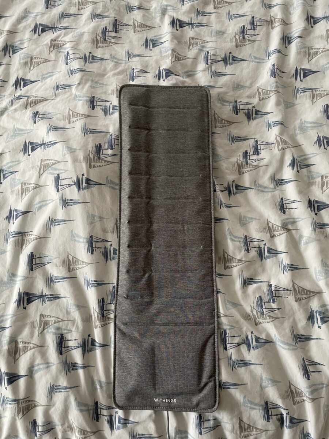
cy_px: 220
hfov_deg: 53.1
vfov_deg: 67.3
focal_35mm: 26
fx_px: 329
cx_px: 164
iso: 160
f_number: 1.6
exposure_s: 1/60
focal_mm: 4.2
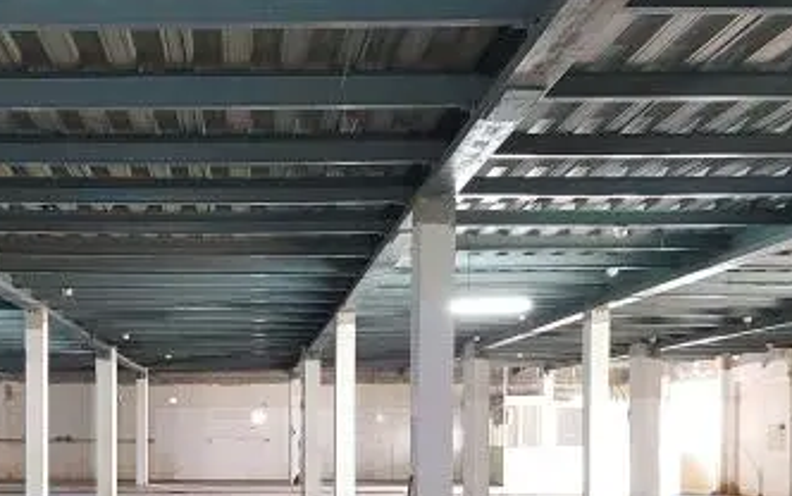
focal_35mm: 51
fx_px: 1102
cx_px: 218
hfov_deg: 38.7
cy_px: 424
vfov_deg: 24.8
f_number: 1.8
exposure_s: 1/25
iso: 1000
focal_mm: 4.6
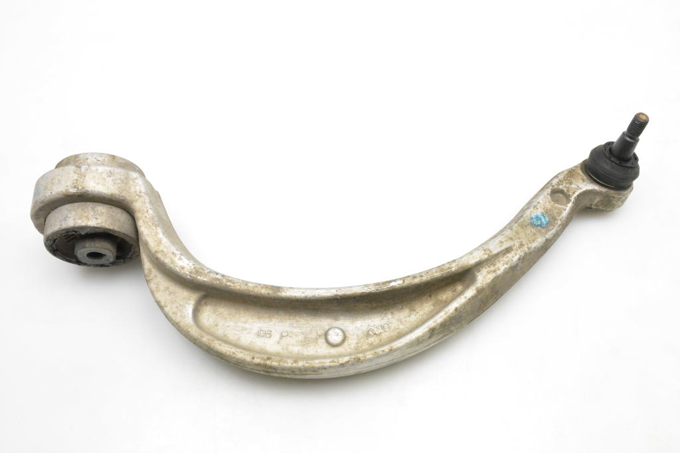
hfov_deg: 53.1
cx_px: 340
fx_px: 680
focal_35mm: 36
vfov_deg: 36.8
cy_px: 226
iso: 6400
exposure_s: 1/320
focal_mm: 24
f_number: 10
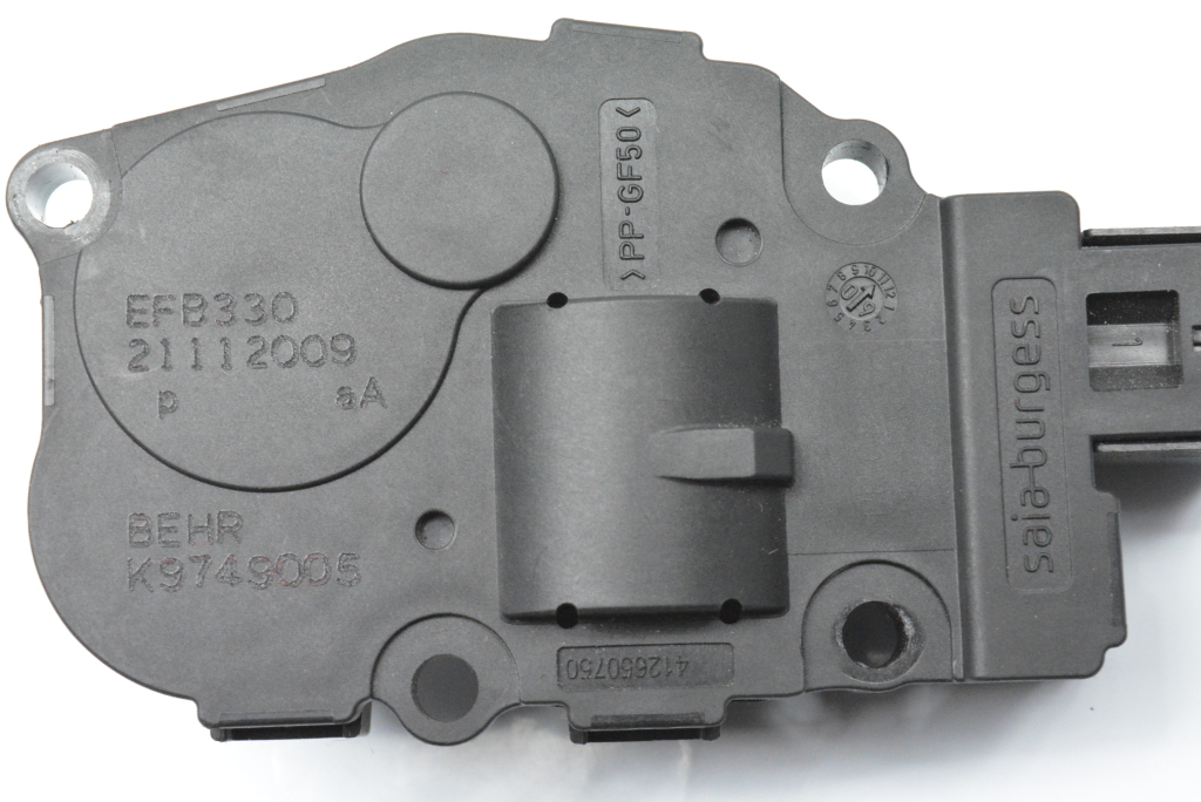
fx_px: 2754
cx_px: 600
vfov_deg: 16.6
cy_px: 401
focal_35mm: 82
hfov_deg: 24.6
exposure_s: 1/200
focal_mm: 55
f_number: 16
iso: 6400
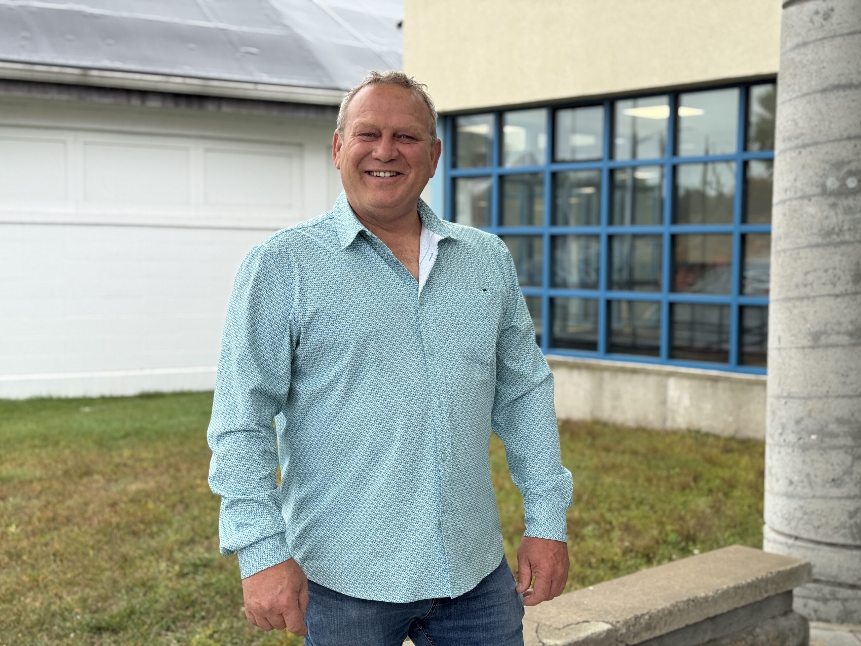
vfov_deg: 30.3
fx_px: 1194
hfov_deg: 39.7
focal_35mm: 48
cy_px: 323
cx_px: 430
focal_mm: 6.76
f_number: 1.78
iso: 64
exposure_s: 1/300
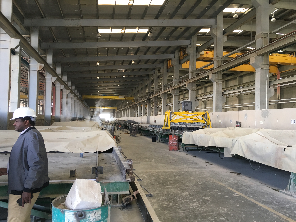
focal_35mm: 29
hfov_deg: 61.7
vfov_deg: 48.2
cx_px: 148
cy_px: 111
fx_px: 248
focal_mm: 4.15
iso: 25
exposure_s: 1/30
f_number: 2.2
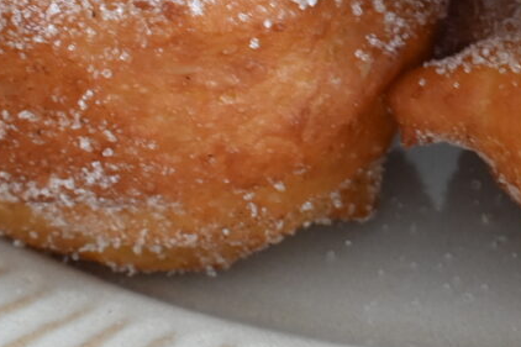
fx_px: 5526
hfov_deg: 5.4
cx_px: 538
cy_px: -233
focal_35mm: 382
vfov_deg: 3.6
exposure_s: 1/2.5
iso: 640
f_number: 11
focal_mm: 70
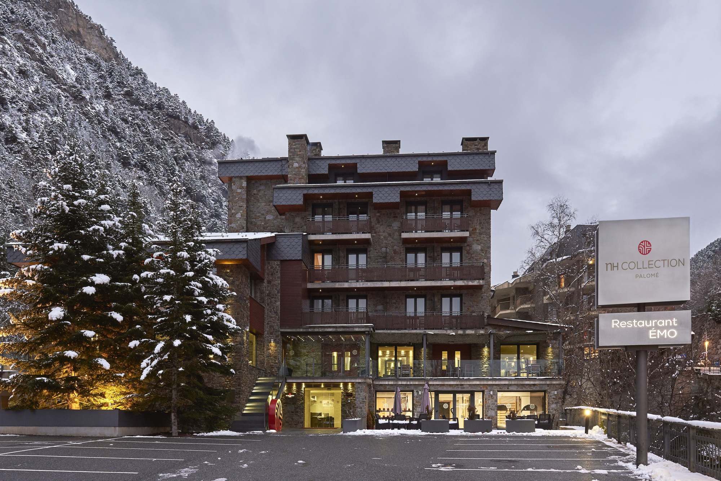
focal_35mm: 24
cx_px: 360
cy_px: 240
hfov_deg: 73.7
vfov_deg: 53.2
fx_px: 481
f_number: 11
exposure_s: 1/2
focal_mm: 24
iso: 200
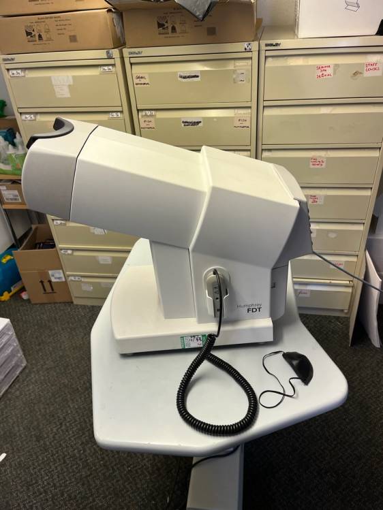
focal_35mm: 26
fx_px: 383
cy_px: 255
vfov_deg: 67.3
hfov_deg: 53.1
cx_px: 192
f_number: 1.6
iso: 100
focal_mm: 5.1
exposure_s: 1/100
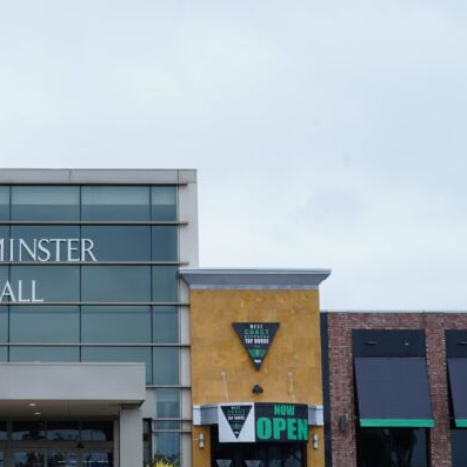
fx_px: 1129
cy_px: 271
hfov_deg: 22.9
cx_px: 61
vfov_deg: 23.3
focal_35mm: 74
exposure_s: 1/200
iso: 100
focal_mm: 45
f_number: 8
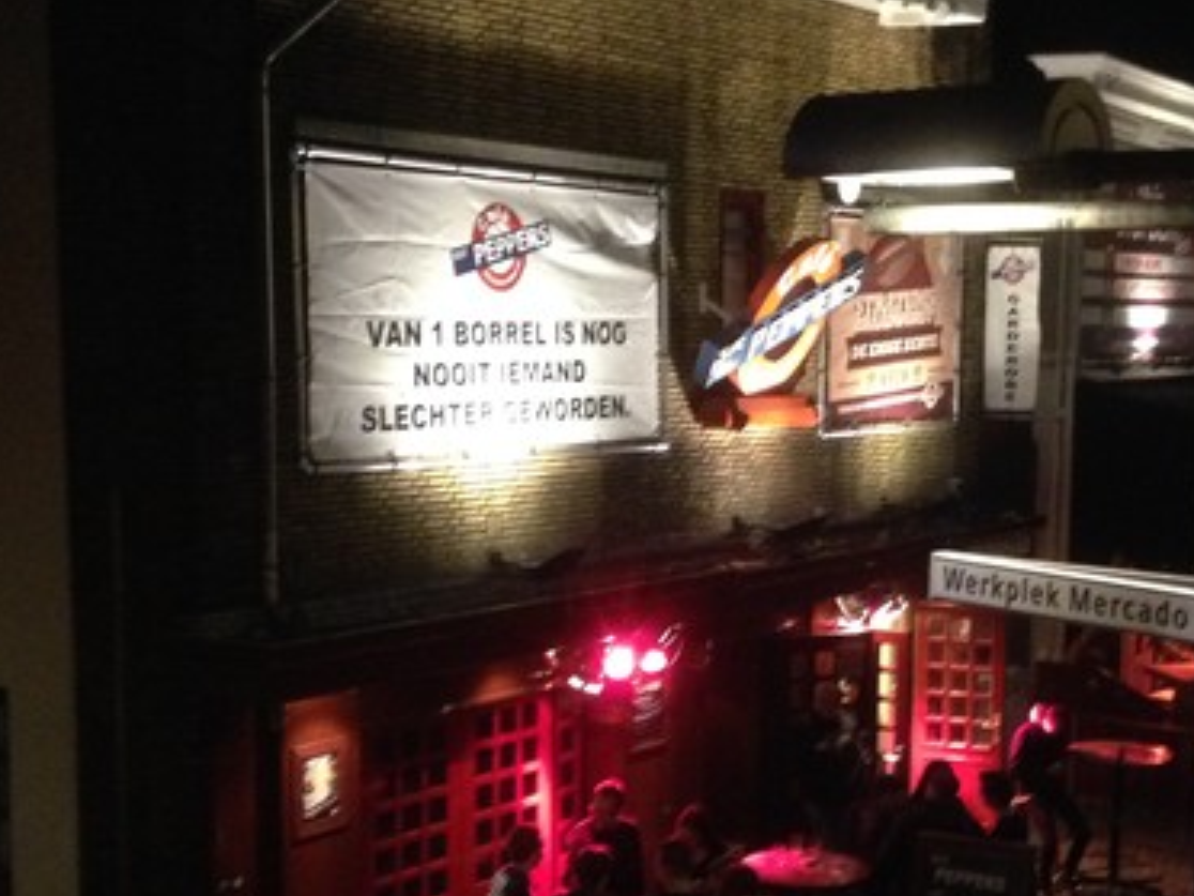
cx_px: 743
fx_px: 2242
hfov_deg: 29.7
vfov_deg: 22.5
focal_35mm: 65
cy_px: 597
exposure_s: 1/15
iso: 500
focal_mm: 4.12
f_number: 2.4
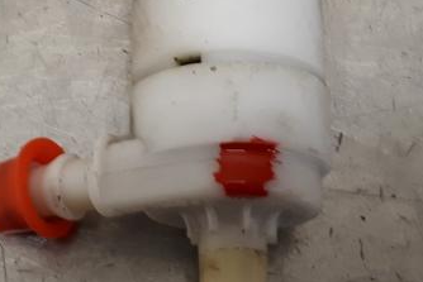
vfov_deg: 15.8
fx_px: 1011
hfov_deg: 23.5
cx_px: 128
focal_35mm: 86
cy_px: 56
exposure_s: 1/33
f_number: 1.9
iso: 50
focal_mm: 3.6
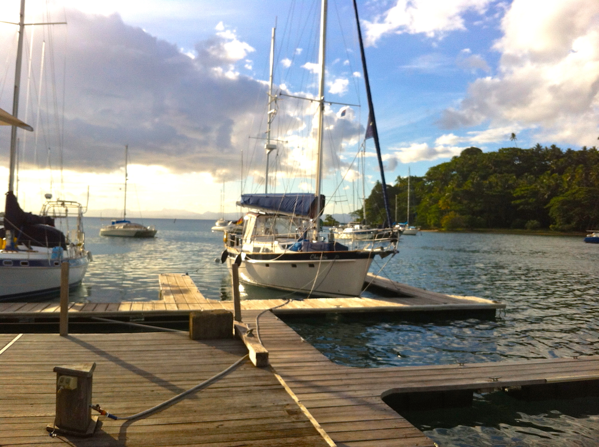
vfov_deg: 40.6
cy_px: 224
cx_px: 300
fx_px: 605
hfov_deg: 52.7
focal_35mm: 35
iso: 80
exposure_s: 1/1588
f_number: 2.8
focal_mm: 3.85
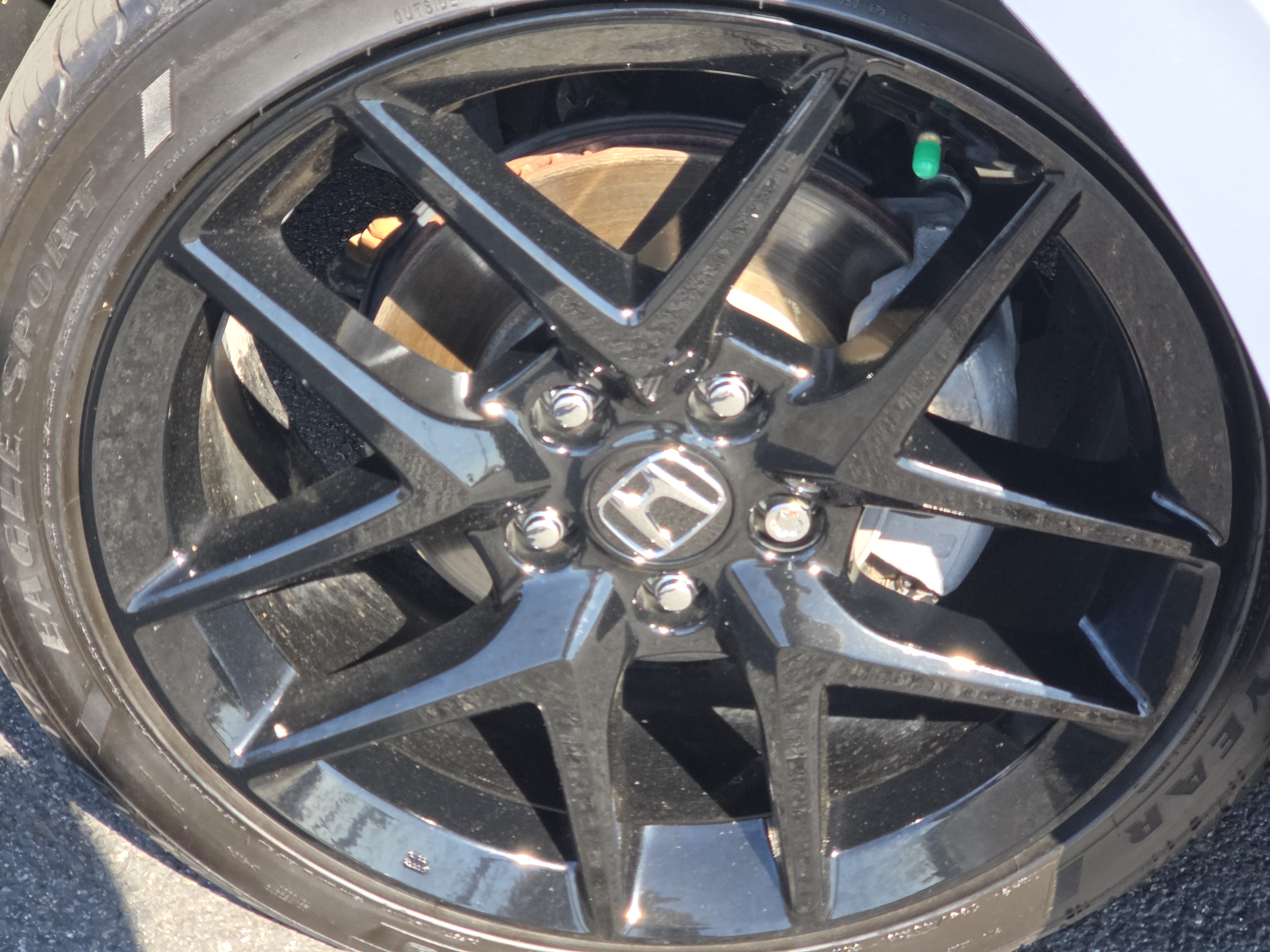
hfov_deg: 28.2
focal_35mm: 69
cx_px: 635
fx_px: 2531
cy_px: 476
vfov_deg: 21.3
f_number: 2.4
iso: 25
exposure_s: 1/166
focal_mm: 7
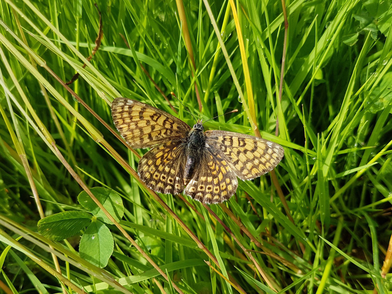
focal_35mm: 26
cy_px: 147
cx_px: 196
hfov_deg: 67.3
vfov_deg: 53.1
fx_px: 294
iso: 40
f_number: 1.7
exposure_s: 1/622
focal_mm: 4.2
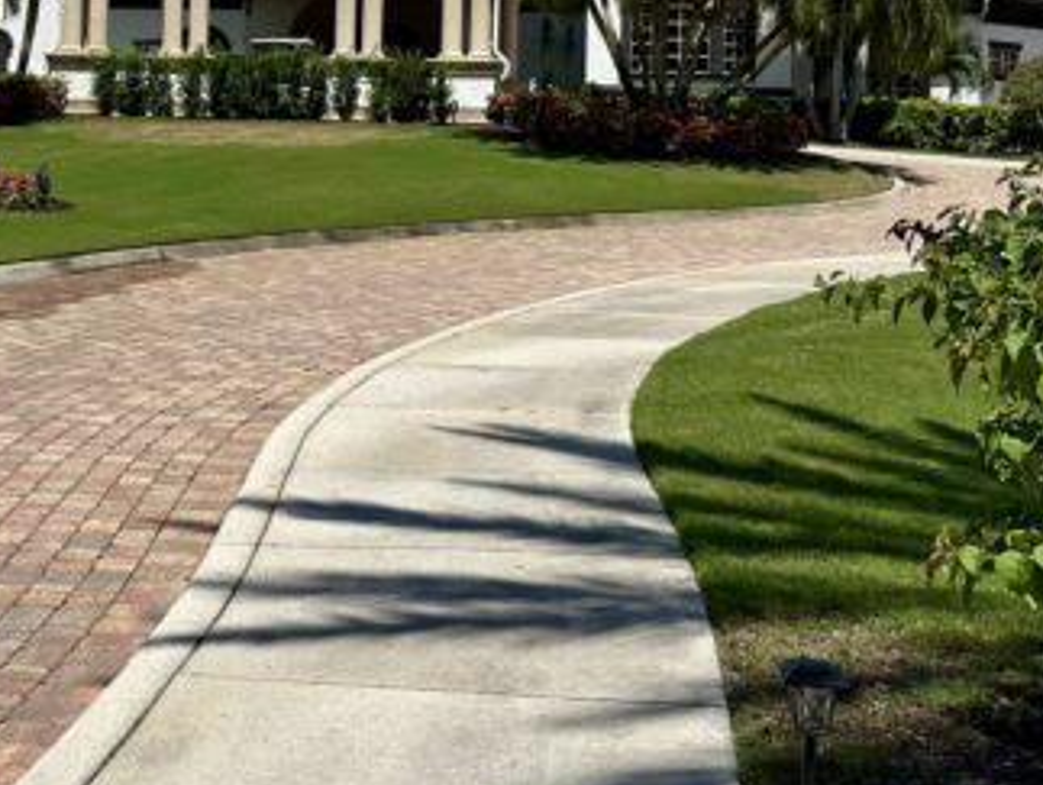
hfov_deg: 33.1
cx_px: 271
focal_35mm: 57
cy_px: 97
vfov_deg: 25.0
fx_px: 1719
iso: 80
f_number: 1.78
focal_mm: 6.86
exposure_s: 1/9709
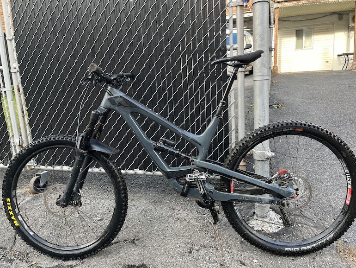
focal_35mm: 27
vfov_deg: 51.4
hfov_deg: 65.3
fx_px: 278
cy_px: 135
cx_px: 178
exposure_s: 1/164
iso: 50
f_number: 1.6
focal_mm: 5.1
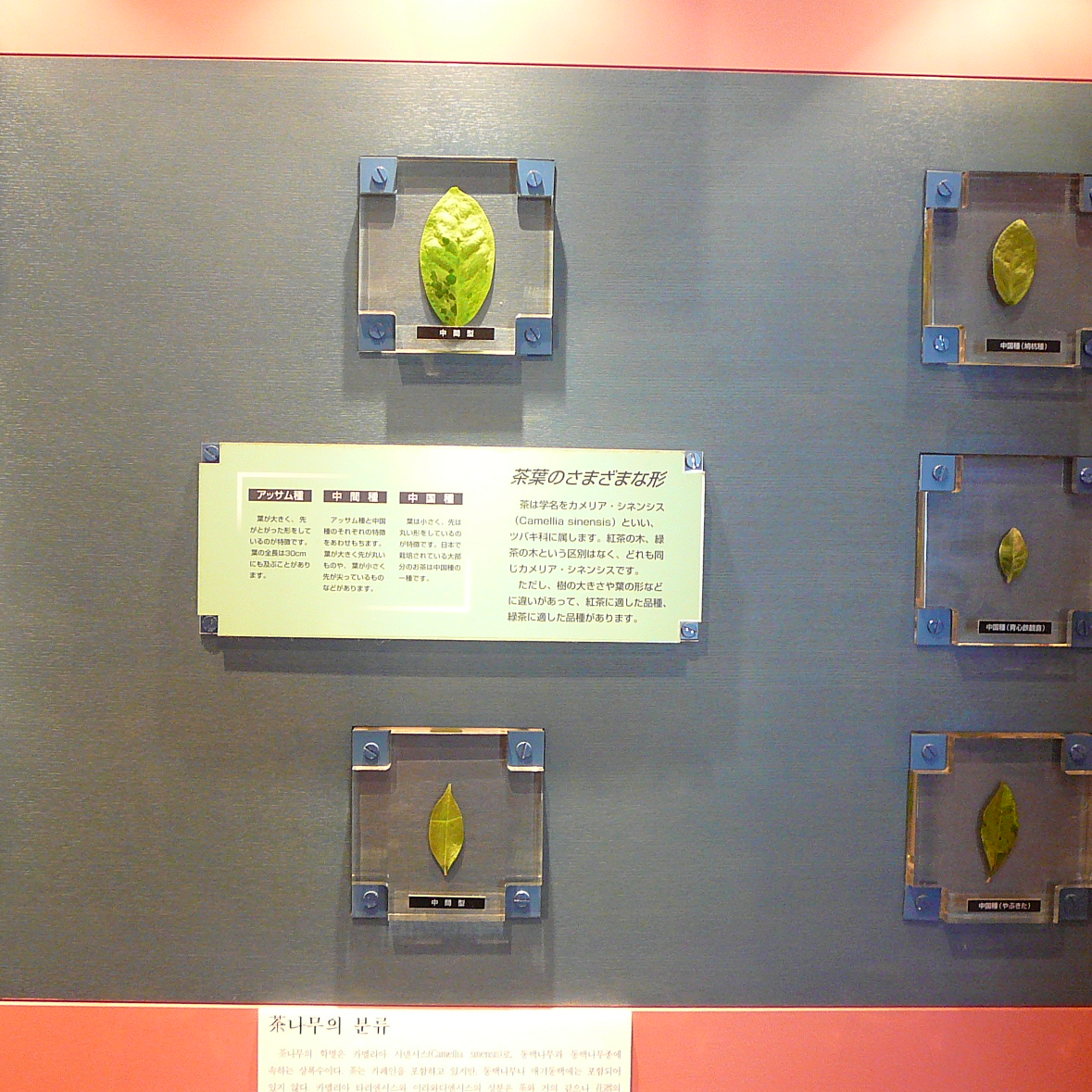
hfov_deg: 39.9
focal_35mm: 42
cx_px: 464
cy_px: 555
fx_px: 1499
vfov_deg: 40.0
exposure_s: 1/10
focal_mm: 5.2
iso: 200
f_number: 2.8
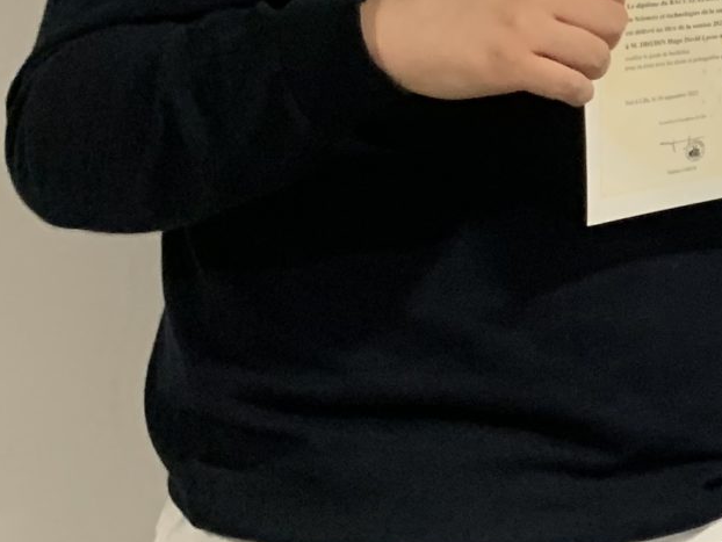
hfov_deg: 16.0
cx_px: 1241
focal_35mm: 107
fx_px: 2233
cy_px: -3
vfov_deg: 13.6
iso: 200
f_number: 1.8
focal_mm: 4.25
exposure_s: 1/50
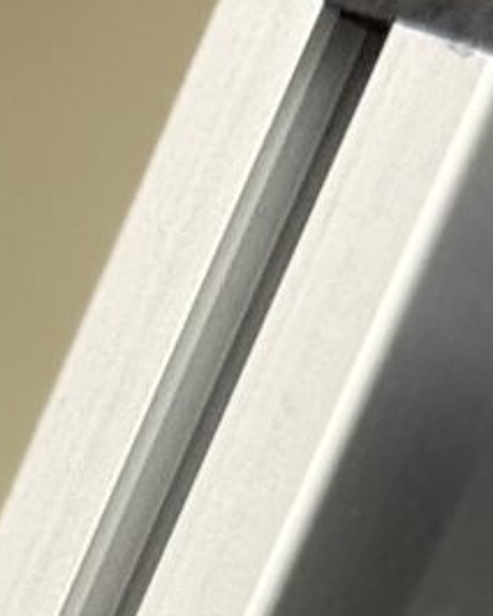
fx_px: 6580
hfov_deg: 4.3
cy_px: 2181
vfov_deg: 5.0
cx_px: -324
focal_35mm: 361
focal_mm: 6.76
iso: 400
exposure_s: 1/40
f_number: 1.78
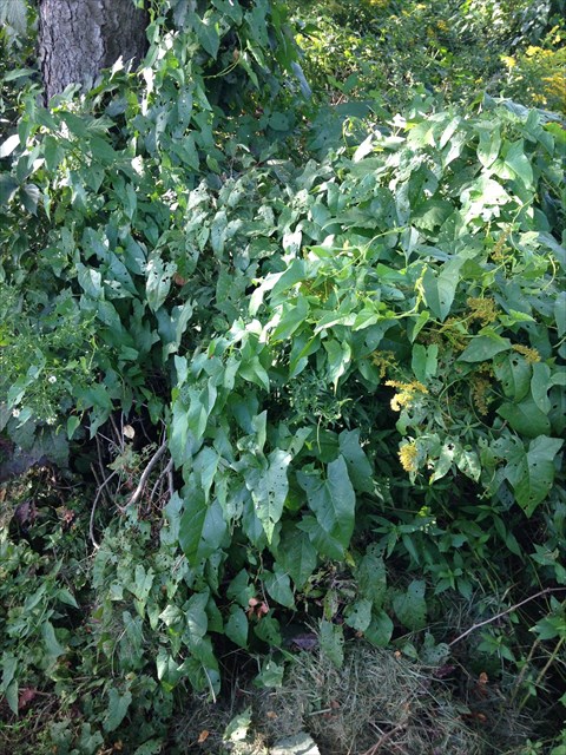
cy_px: 378
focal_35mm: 33
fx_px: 719
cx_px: 283
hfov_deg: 42.9
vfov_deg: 55.4
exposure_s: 1/120
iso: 80
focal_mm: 4.12
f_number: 2.4
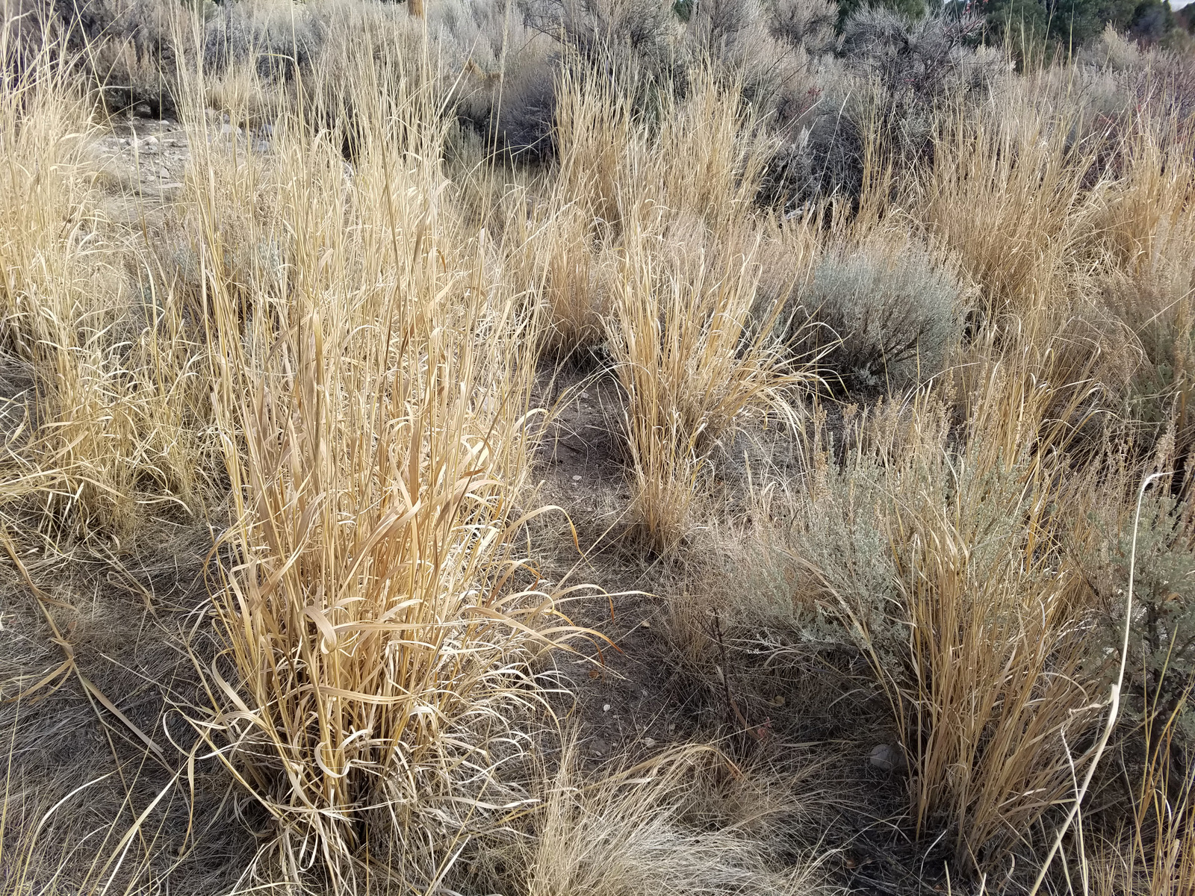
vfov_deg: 53.1
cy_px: 448
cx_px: 598
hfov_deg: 67.3
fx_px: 898
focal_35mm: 26
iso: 50
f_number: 1.7
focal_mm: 4.2
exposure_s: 1/1204
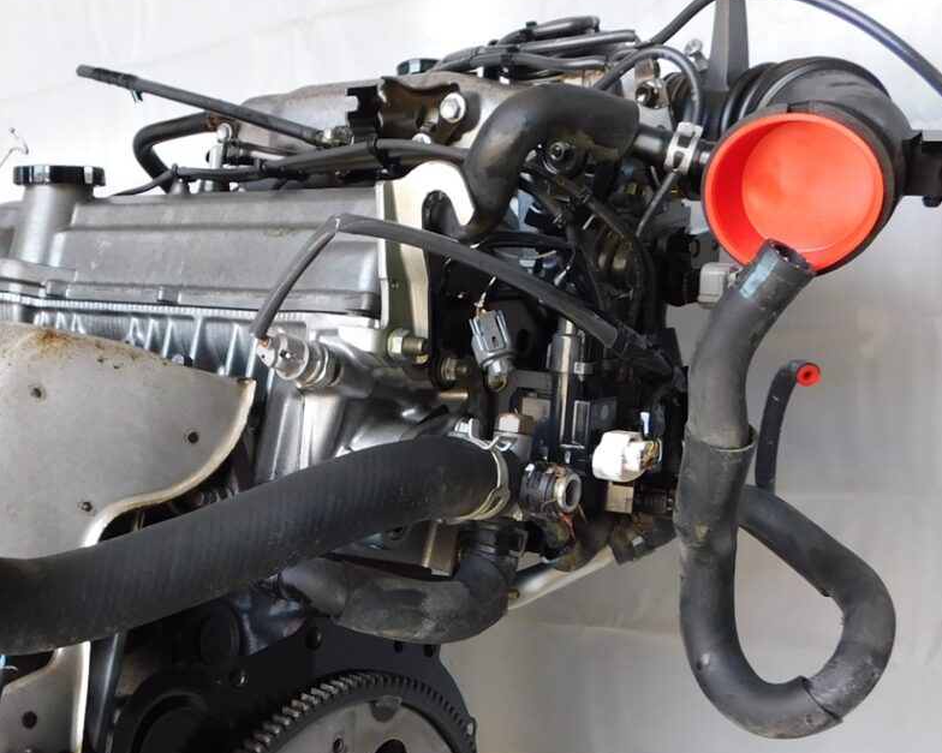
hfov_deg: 41.1
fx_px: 1227
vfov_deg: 33.2
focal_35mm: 44
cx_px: 268
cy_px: 598
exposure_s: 1/50
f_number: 3
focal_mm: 4
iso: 125
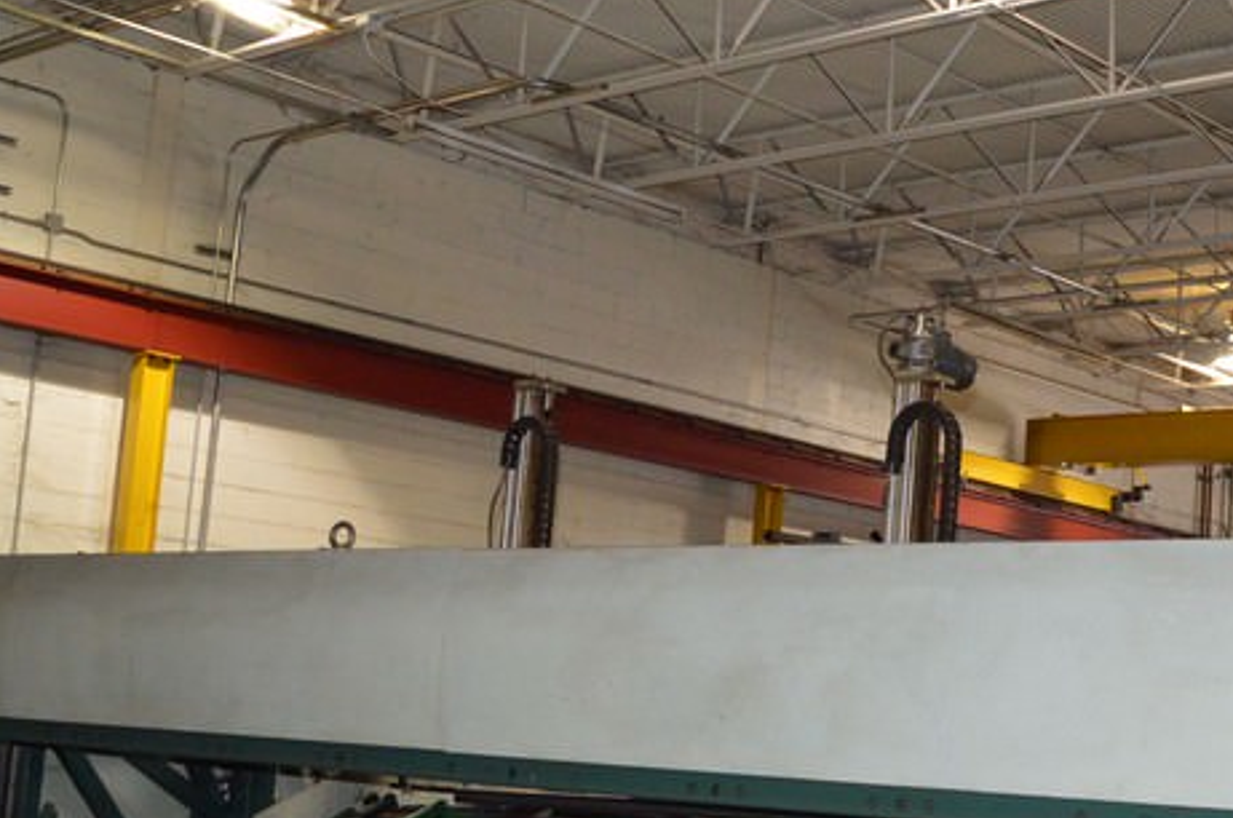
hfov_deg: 32.8
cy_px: 453
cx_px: 933
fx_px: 2052
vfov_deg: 22.5
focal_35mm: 60
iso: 1250
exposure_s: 1/60
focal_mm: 18
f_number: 3.5
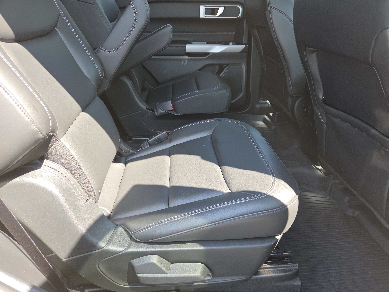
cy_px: 146
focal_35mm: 23
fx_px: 258
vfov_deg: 58.9
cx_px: 194
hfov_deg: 73.9
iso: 80
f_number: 1.8
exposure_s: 1/180
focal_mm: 5.4
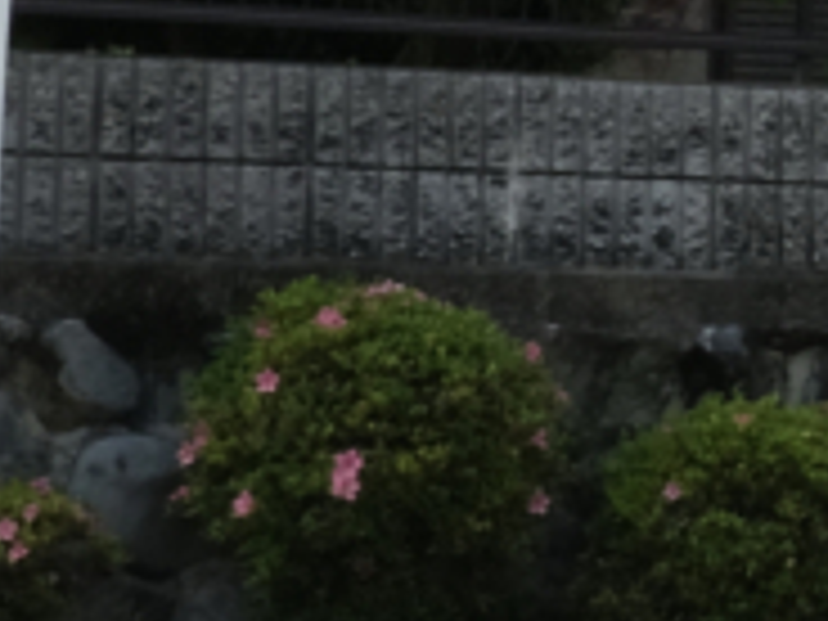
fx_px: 6339
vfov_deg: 5.6
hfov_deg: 6.3
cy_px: -184
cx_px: 3154
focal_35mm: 265
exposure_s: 1/90
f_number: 18
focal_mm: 22.1
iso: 640
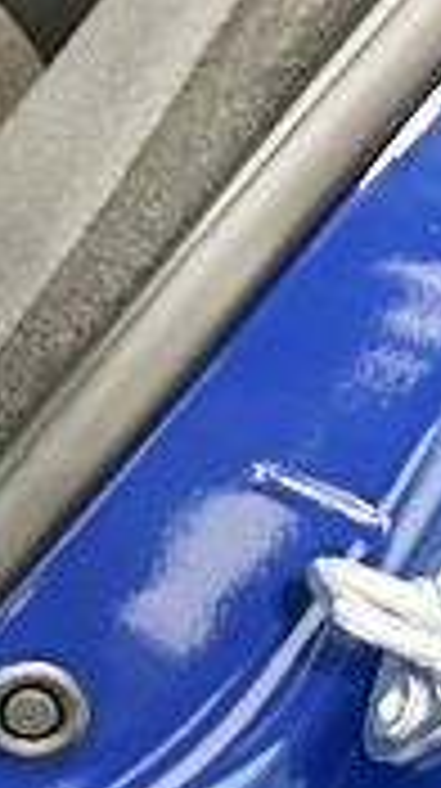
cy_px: 207
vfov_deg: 14.0
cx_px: -1305
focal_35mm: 153
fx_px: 3191
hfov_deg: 6.4
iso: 1000
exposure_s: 1/30
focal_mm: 6.86
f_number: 1.78
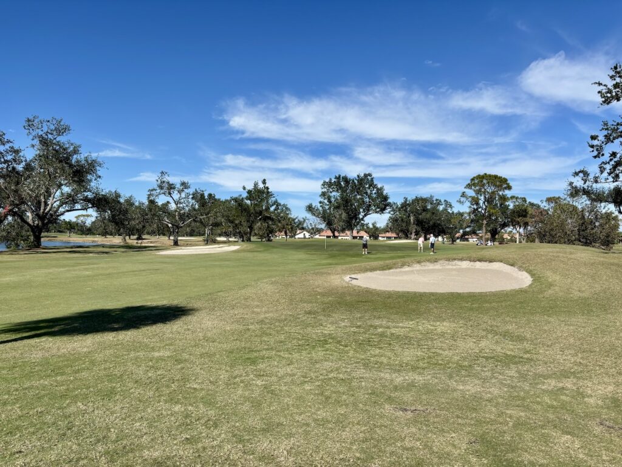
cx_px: 311
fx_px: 467
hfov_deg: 67.3
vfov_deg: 53.1
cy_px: 234
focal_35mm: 26
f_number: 1.6
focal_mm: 5.96
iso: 50
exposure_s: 1/3106
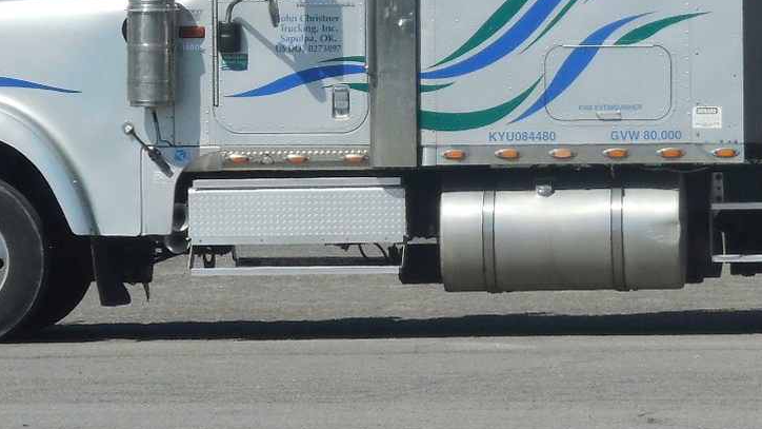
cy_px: -4
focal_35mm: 537
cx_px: 469
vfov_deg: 2.3
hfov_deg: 4.0
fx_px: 10849
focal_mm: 39.8
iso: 125
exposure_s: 1/800
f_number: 5.8
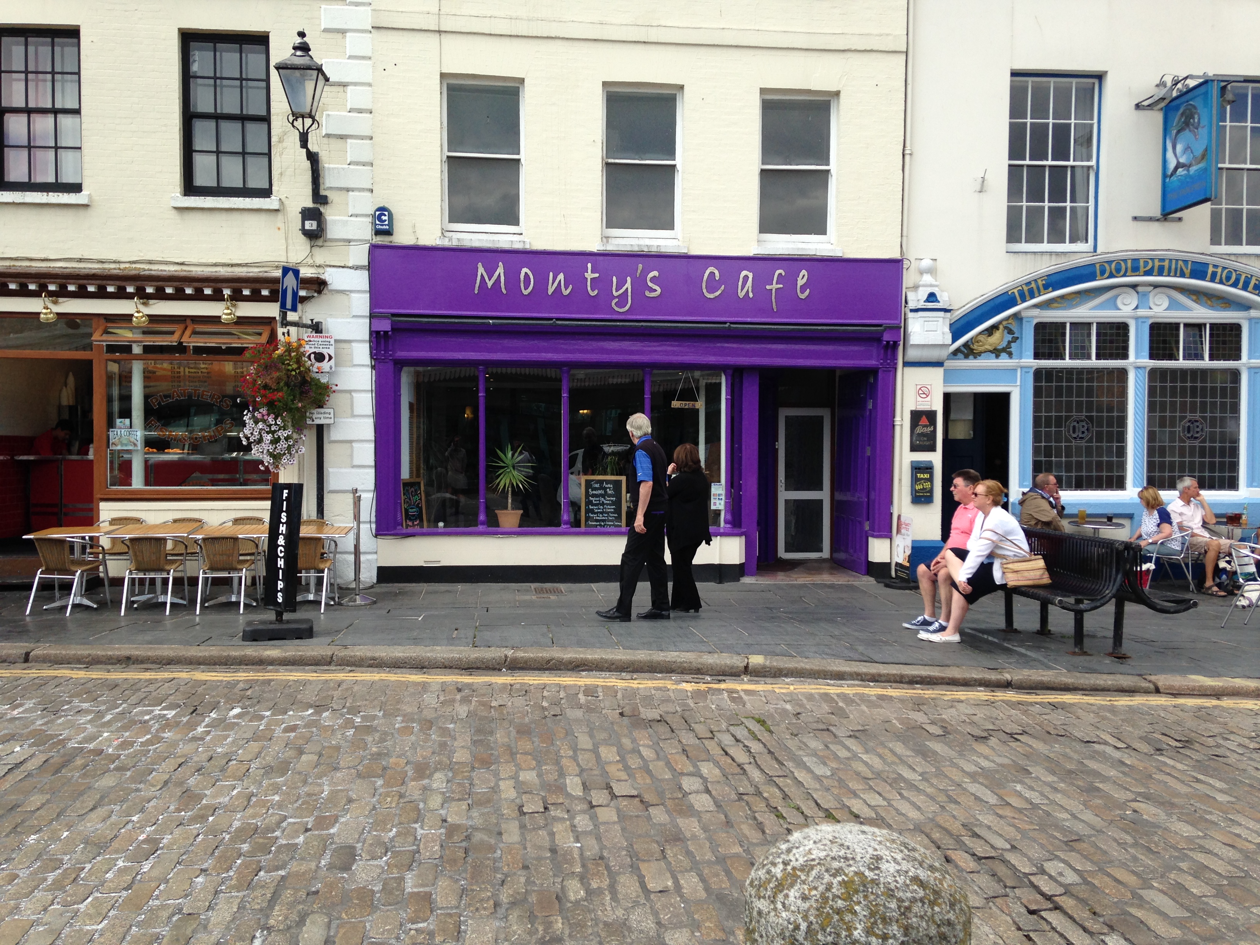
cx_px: 630
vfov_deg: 42.9
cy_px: 472
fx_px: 1201
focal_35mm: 33
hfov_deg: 55.4
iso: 50
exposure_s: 1/493
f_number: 2.4
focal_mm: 4.12
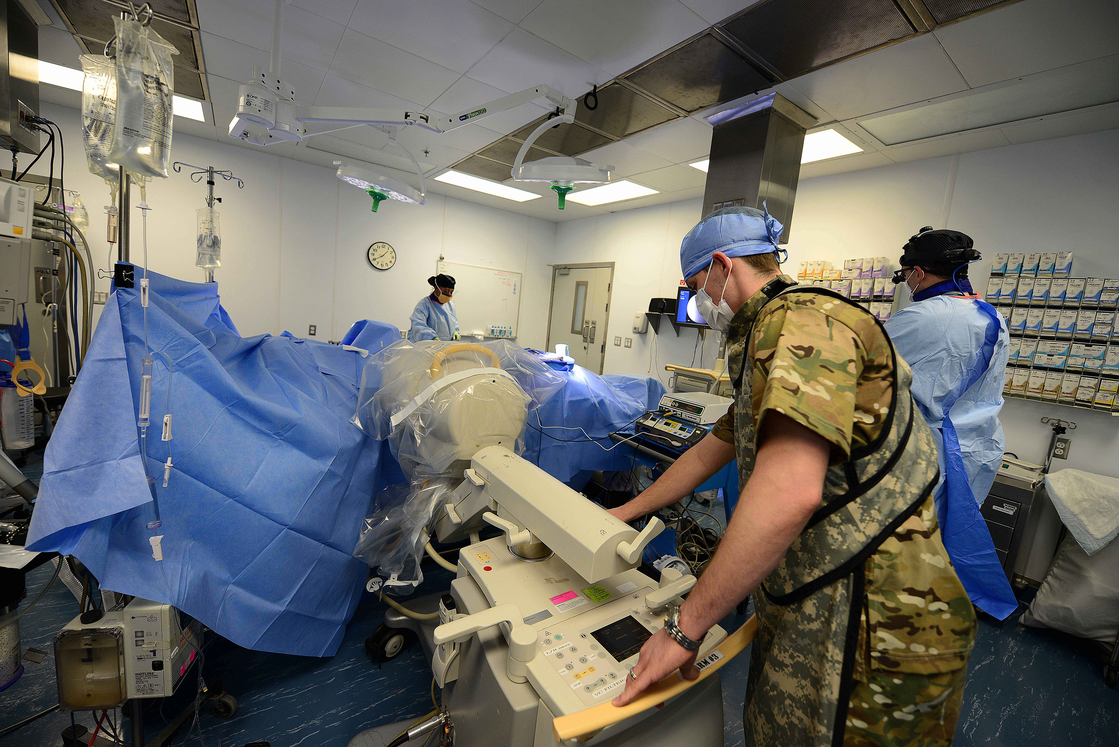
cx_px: 560
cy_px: 374
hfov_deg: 104.2
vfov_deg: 81.2
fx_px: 435
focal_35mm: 14
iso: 400
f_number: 3.5
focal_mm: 14
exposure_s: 1/125
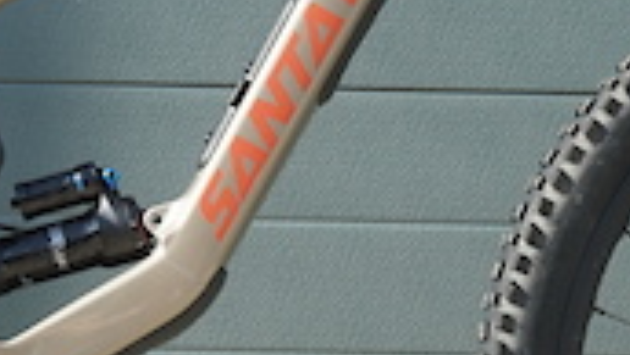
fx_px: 2775
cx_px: 121
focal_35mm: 166
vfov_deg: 7.3
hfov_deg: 12.9
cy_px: 145
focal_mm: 34
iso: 100
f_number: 6.3
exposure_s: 1/200
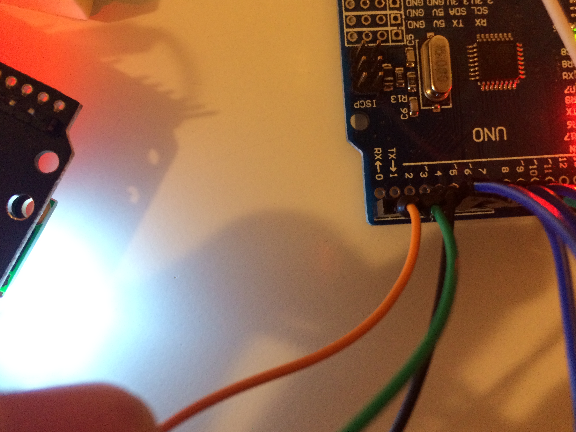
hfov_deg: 56.8
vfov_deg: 44.2
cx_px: 309
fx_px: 533
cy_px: 220
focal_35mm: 32
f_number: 2.2
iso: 250
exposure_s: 1/33
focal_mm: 4.15
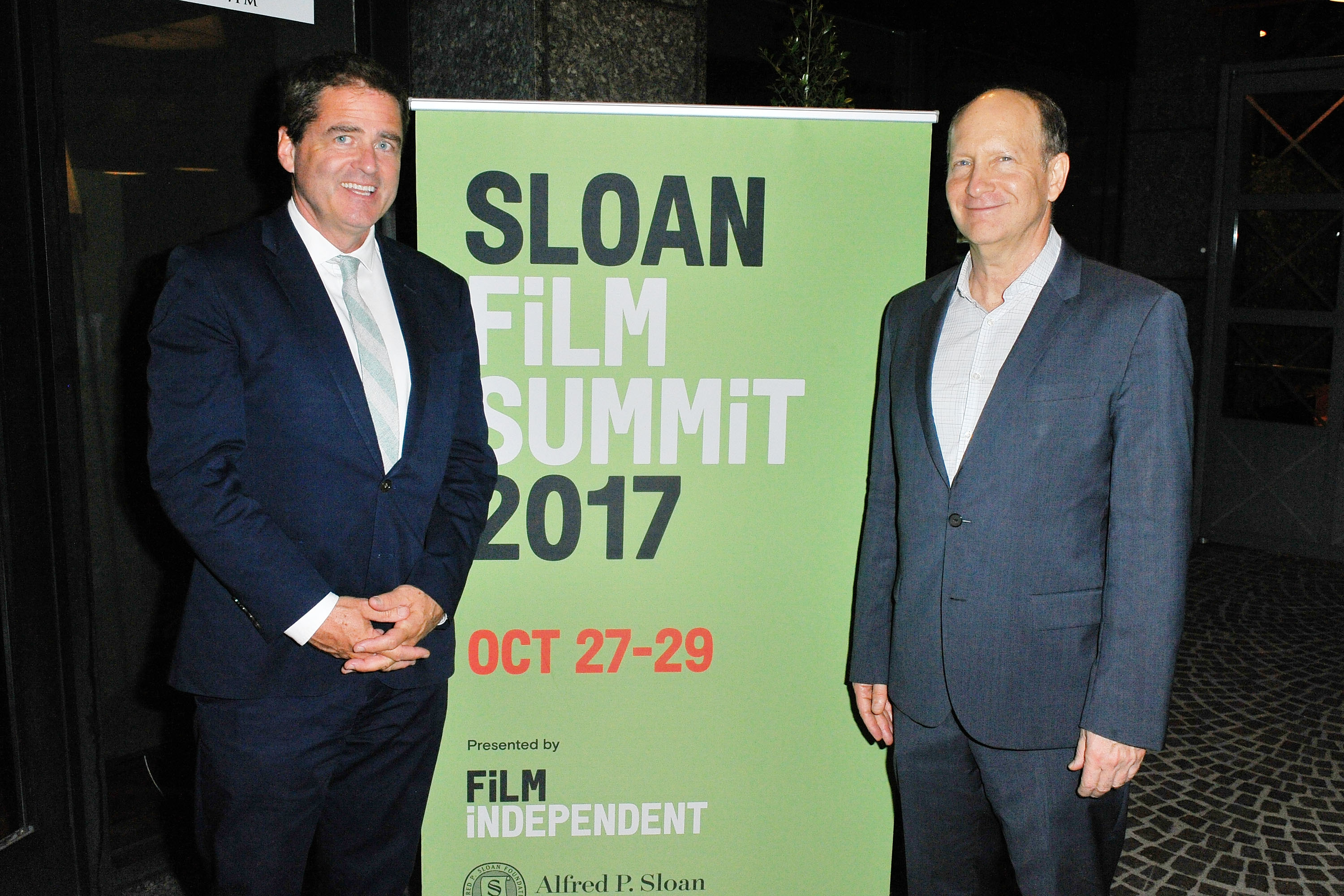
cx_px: 672
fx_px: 1157
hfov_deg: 60.3
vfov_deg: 42.3
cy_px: 448
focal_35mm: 31
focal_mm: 31
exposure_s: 1/125
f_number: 6.3
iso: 2500
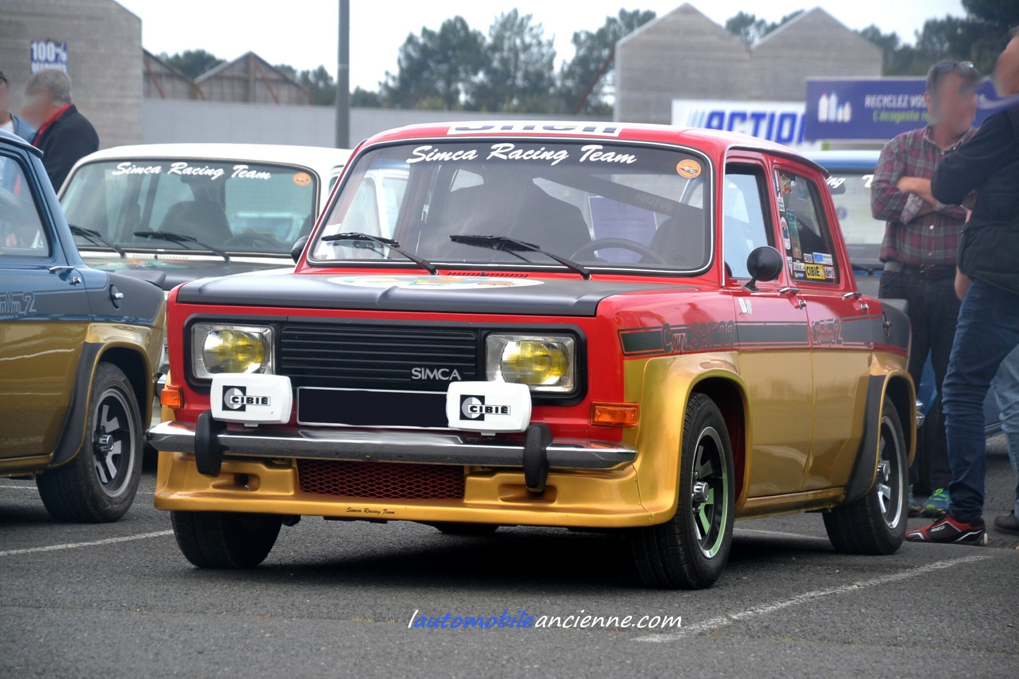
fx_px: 4457
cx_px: 510
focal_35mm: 158
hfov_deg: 13.0
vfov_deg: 8.7
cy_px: 340
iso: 500
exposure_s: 1/500
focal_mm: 105
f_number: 5.6
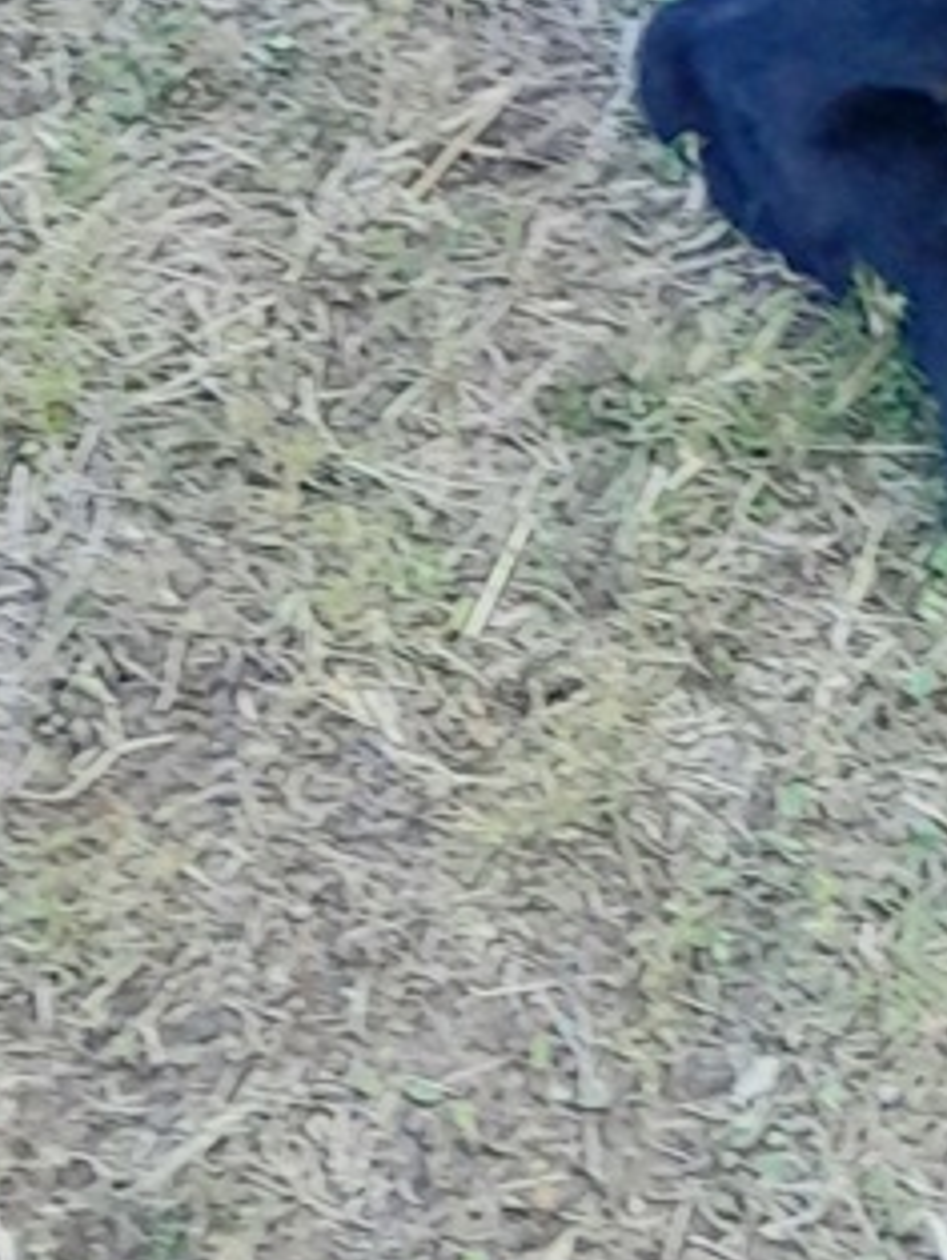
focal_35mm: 113
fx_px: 4116
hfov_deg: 12.3
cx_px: 1549
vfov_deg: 14.6
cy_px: -1208
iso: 40
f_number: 1.8
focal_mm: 3.98
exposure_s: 1/100
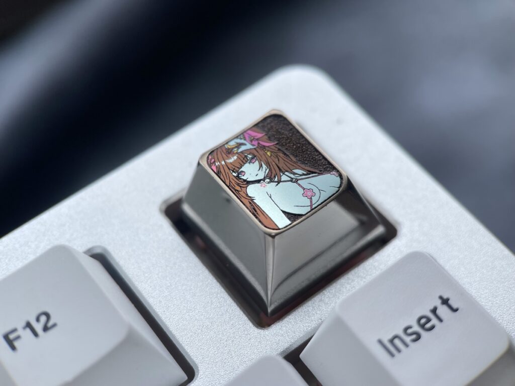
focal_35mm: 26
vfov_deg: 53.1
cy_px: 193
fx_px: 387
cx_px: 258
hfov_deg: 67.3
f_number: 1.6
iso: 32
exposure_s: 1/955
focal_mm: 4.2
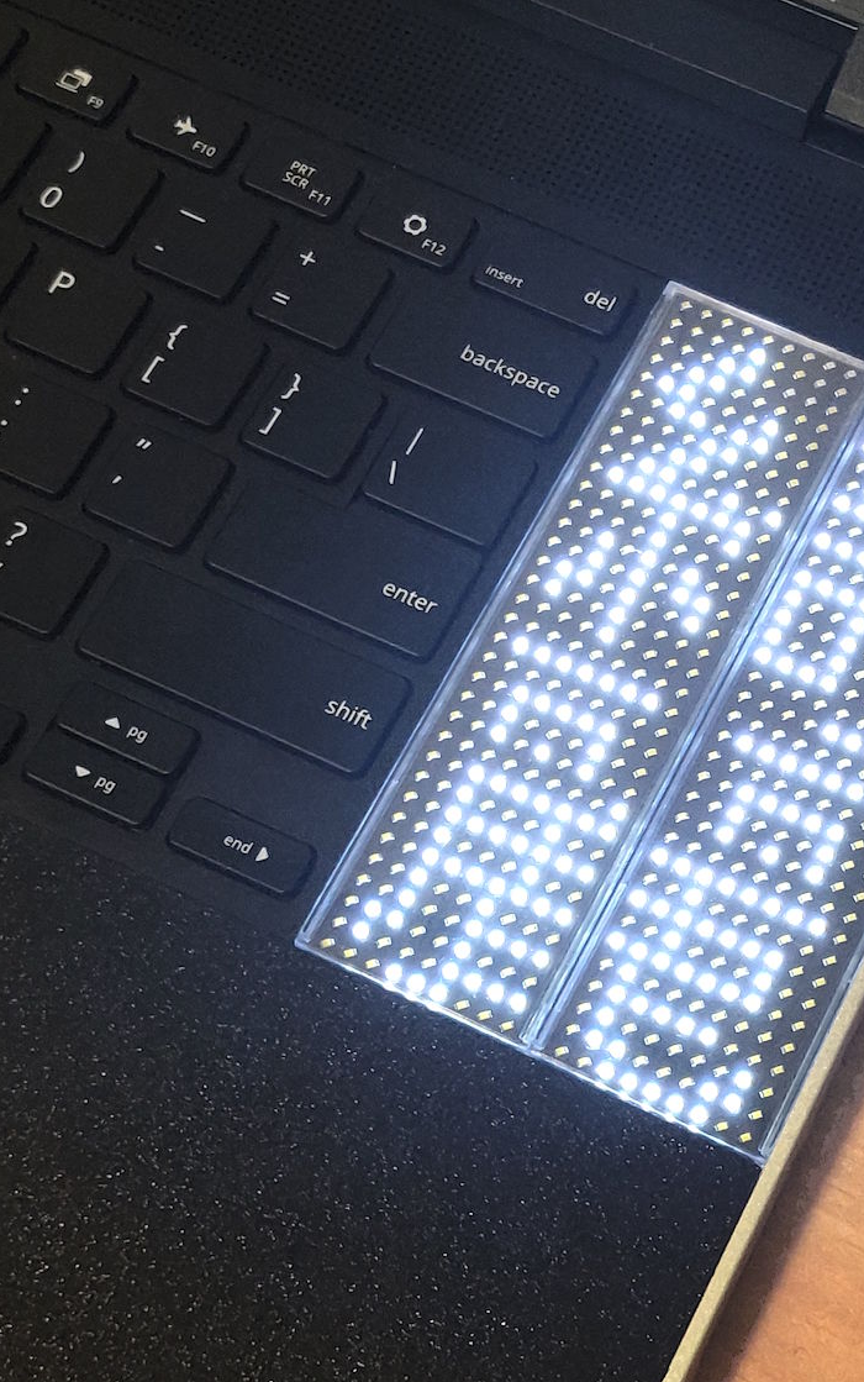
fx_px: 1355
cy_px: 694
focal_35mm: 36
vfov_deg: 54.0
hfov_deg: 34.5
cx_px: 670
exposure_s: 1/33
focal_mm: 4.25
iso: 320
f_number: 1.7
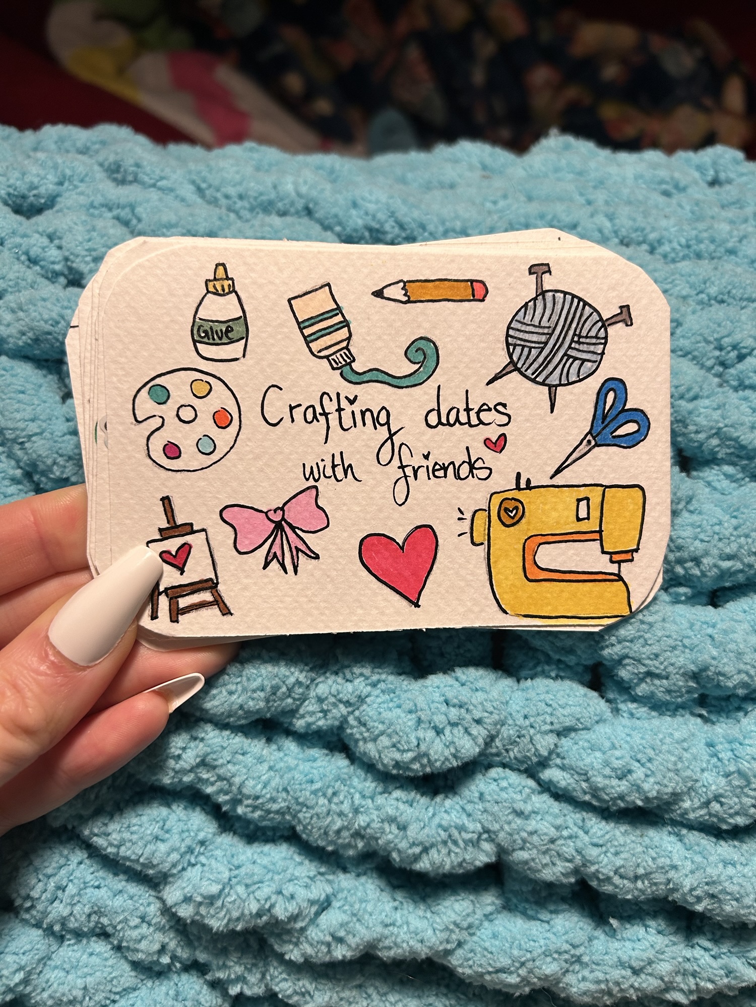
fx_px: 757
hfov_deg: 53.1
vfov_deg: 67.3
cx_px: 378
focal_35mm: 26
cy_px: 504
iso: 125
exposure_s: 1/120
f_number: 1.5
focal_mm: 5.7
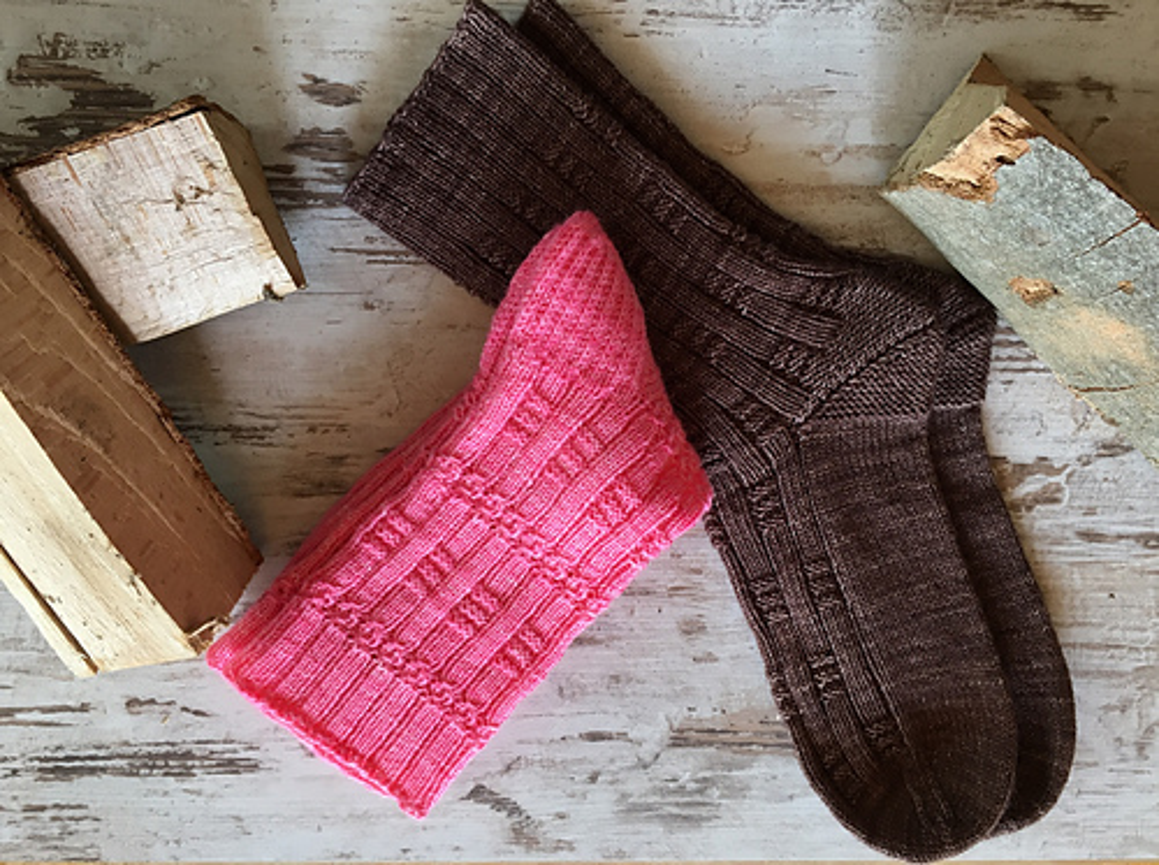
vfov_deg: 48.1
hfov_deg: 61.8
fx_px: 969
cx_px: 580
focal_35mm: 29
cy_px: 432
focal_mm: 4.15
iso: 40
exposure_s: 1/33
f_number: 2.2
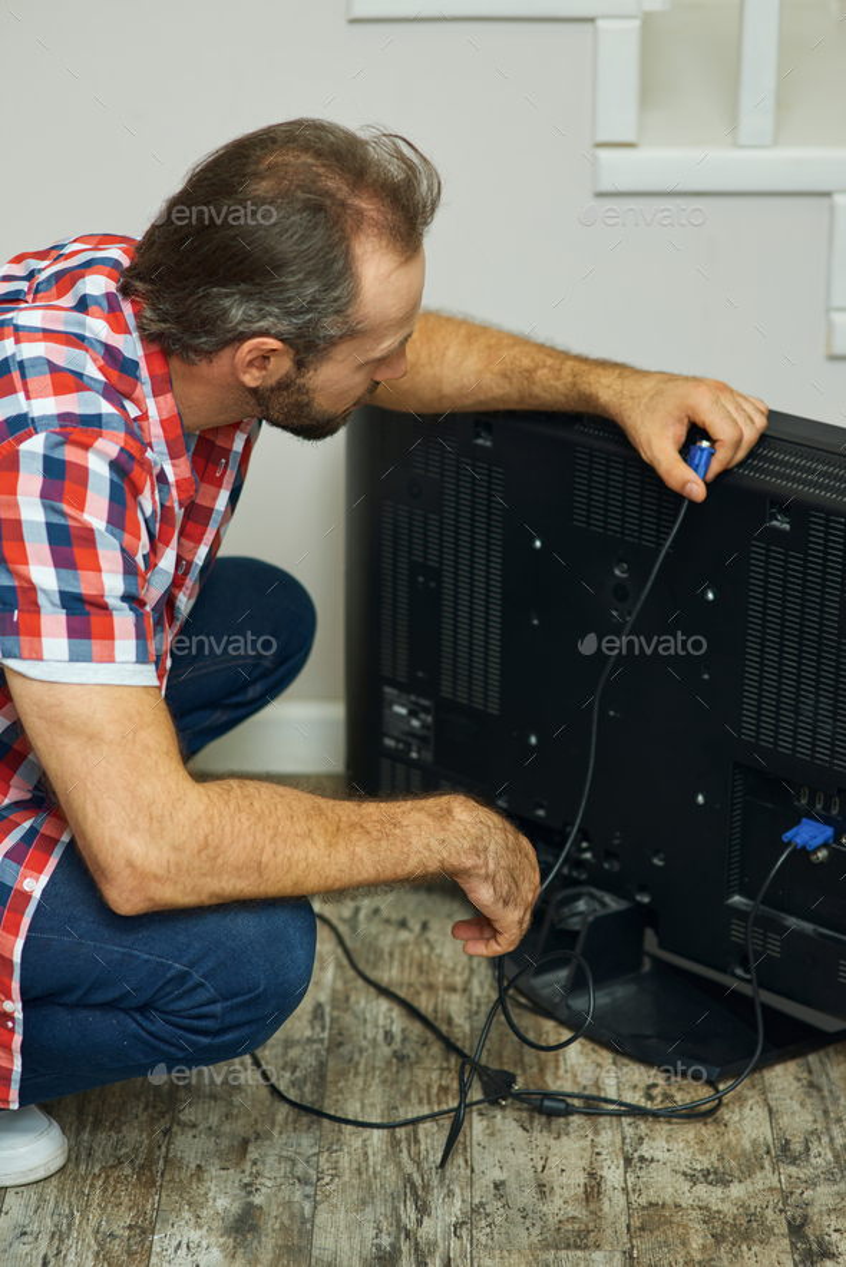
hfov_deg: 16.1
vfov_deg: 23.9
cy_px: 634
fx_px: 2994
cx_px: 423
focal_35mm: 85
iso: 200
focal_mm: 85
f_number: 2.8
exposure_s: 1/200
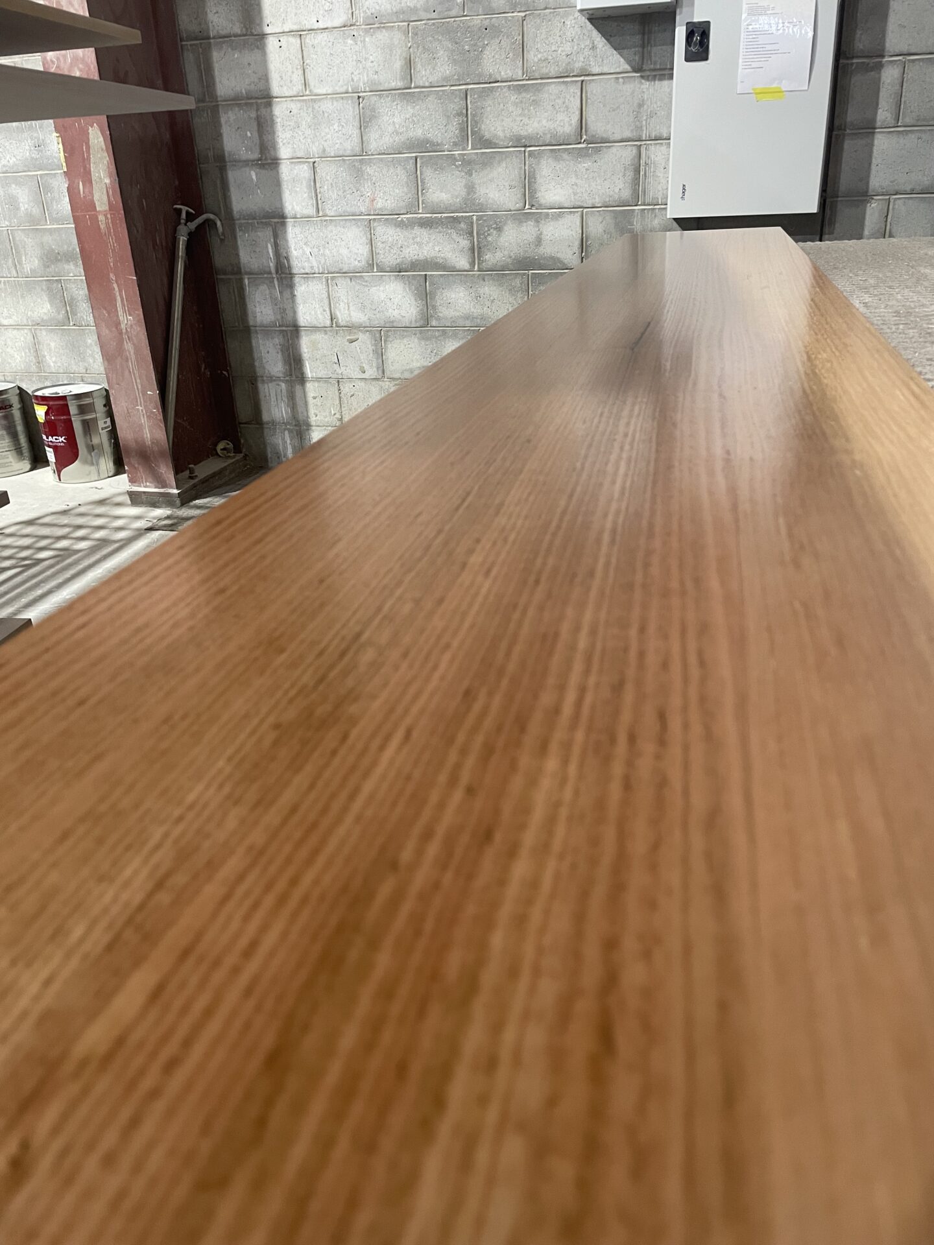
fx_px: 935
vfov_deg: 67.3
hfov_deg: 53.1
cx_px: 467
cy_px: 622
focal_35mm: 26
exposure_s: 1/50
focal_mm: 4.2
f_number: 1.6
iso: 250
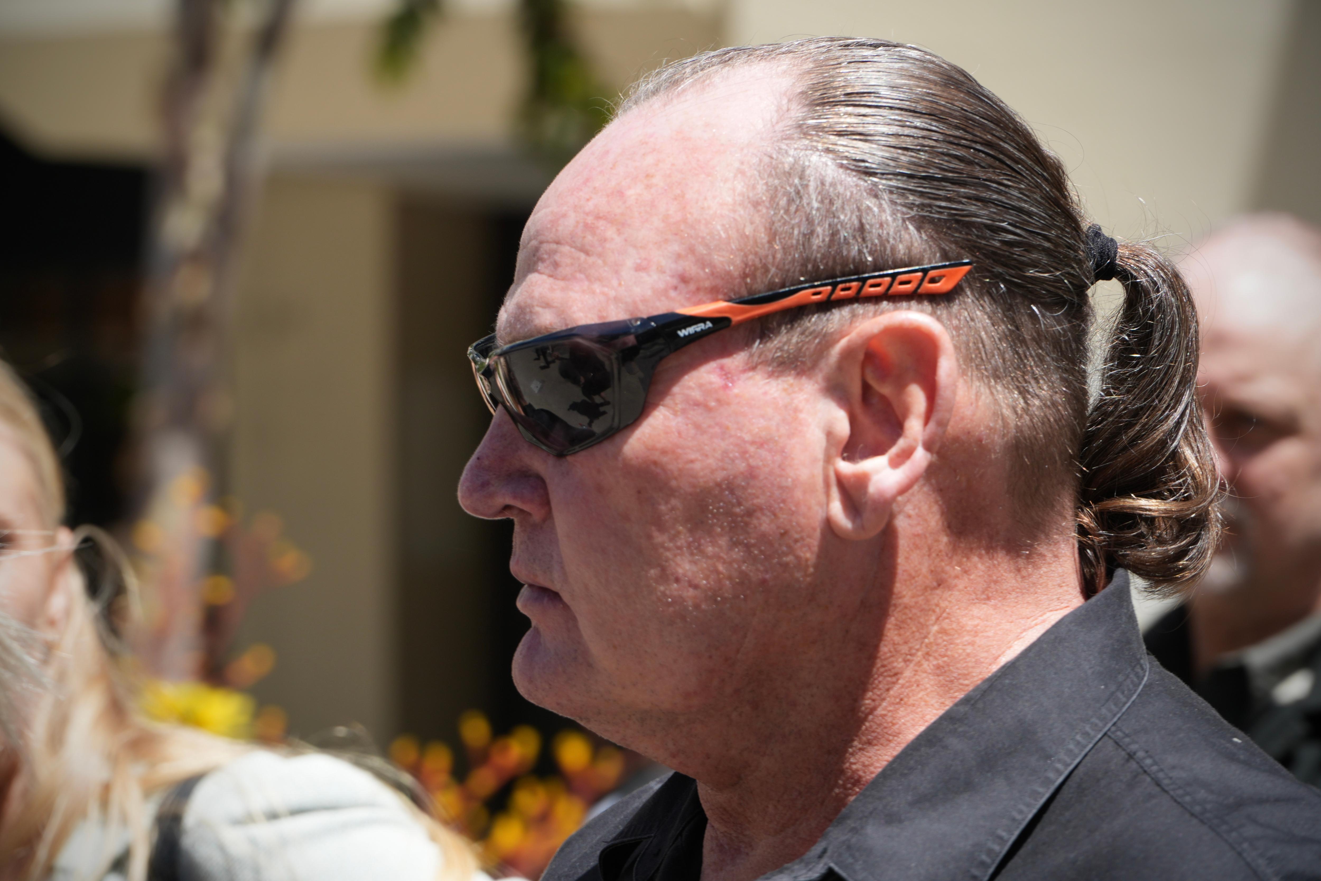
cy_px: 440
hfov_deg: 13.8
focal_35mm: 148
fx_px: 5449
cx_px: 660
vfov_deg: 9.2
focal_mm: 99
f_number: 5.6
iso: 100
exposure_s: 1/320
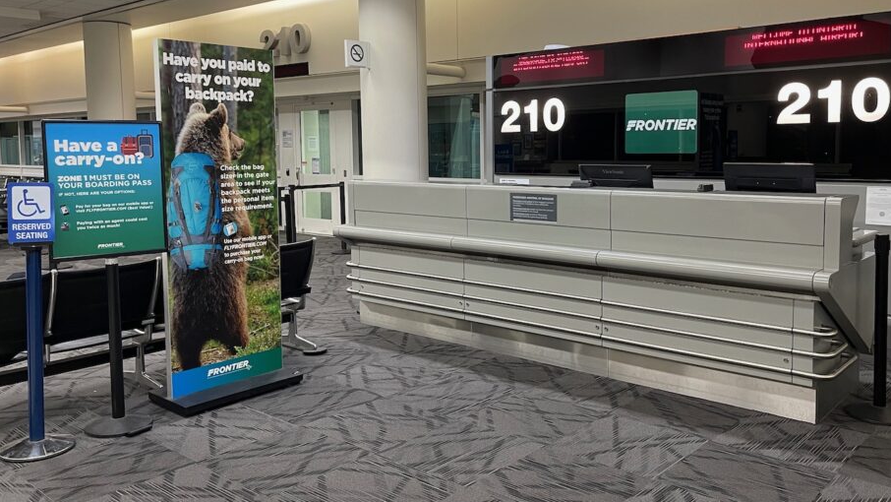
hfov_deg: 60.9
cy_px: 203
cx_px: 486
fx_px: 756
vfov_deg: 36.6
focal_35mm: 32
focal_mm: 5.1
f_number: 1.6
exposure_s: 1/60
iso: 250
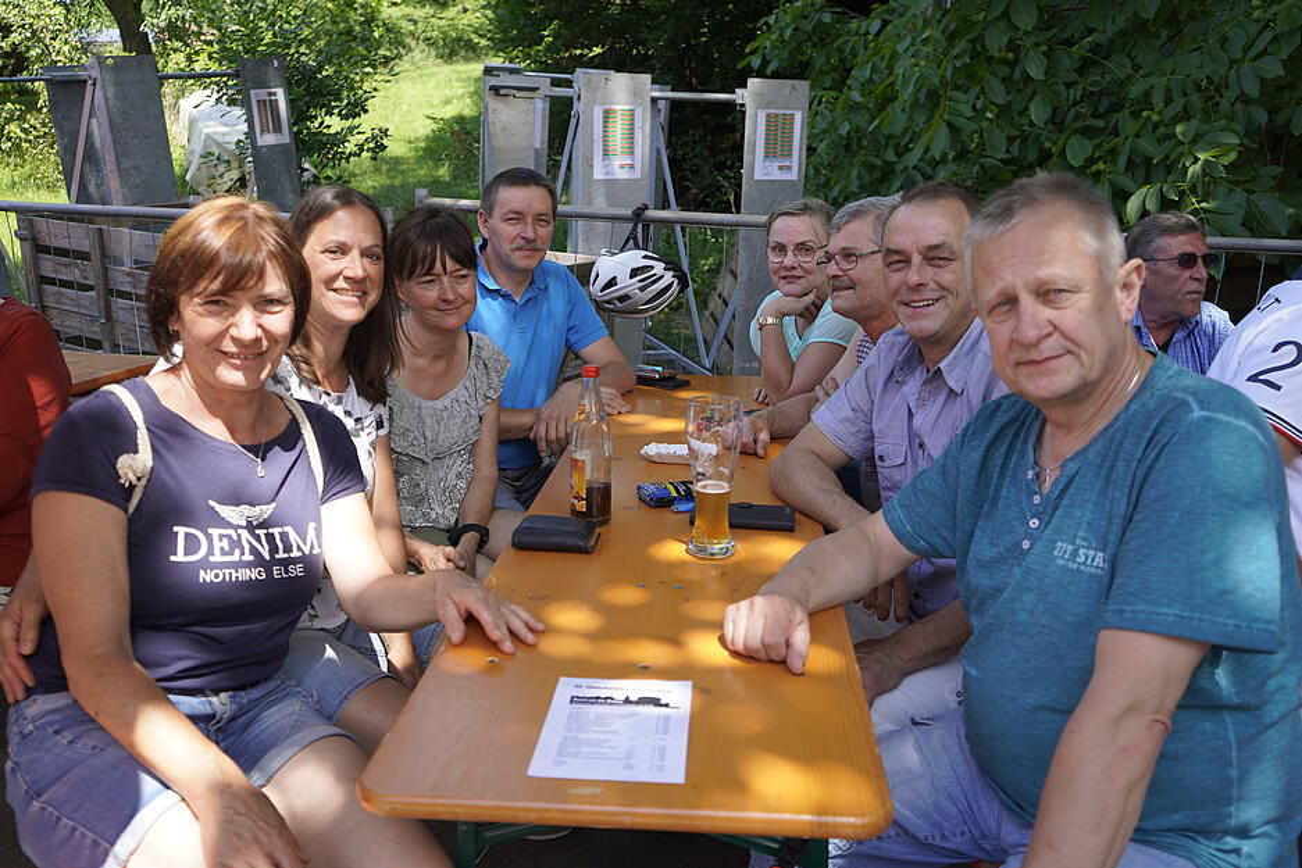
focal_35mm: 29
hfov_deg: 63.7
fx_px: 1049
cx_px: 651
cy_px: 434
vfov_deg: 45.0
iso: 100
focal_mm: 29
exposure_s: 1/200
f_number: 4
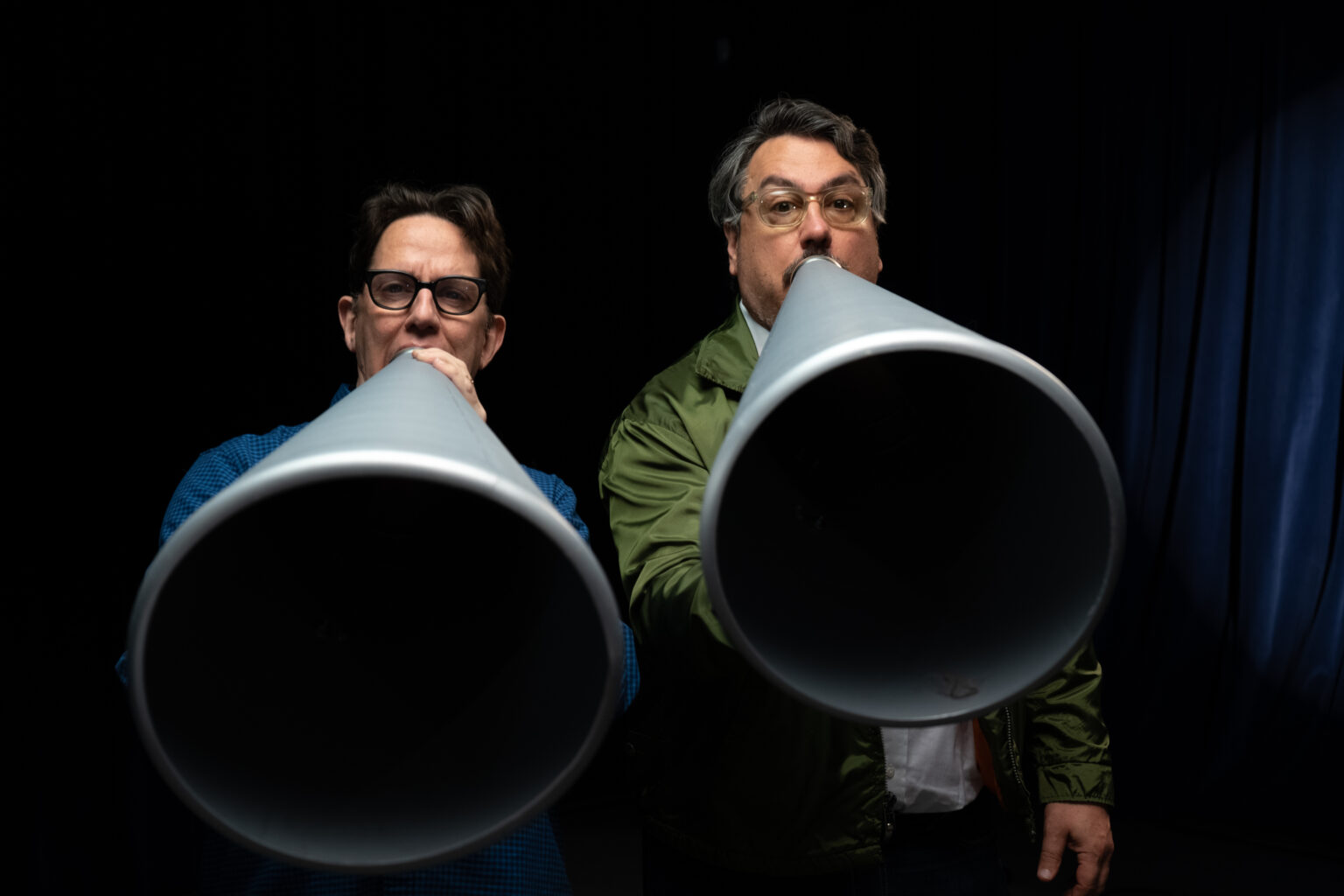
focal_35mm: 50
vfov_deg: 27.0
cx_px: 672
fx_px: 1867
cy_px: 448
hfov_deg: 39.6
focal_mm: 50
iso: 2500
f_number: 4.5
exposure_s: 1/50
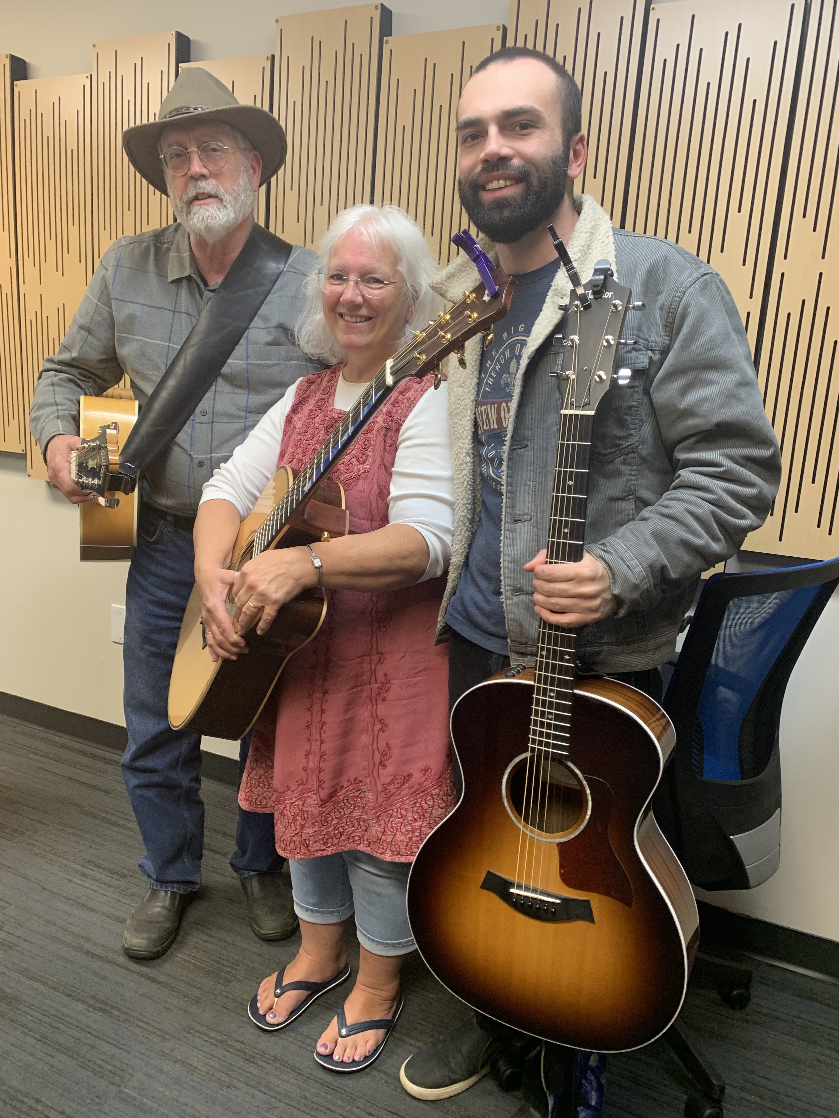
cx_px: 420
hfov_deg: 53.1
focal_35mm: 26
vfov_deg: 67.3
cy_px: 559
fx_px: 840
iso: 80
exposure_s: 1/60
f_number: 1.8
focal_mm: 4.25
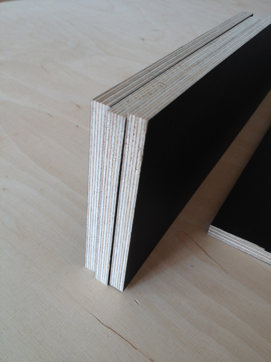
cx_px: 136
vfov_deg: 52.6
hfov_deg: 40.7
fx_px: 365
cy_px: 181
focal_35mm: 35
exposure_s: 1/60
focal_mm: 4.28
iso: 64
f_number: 2.4
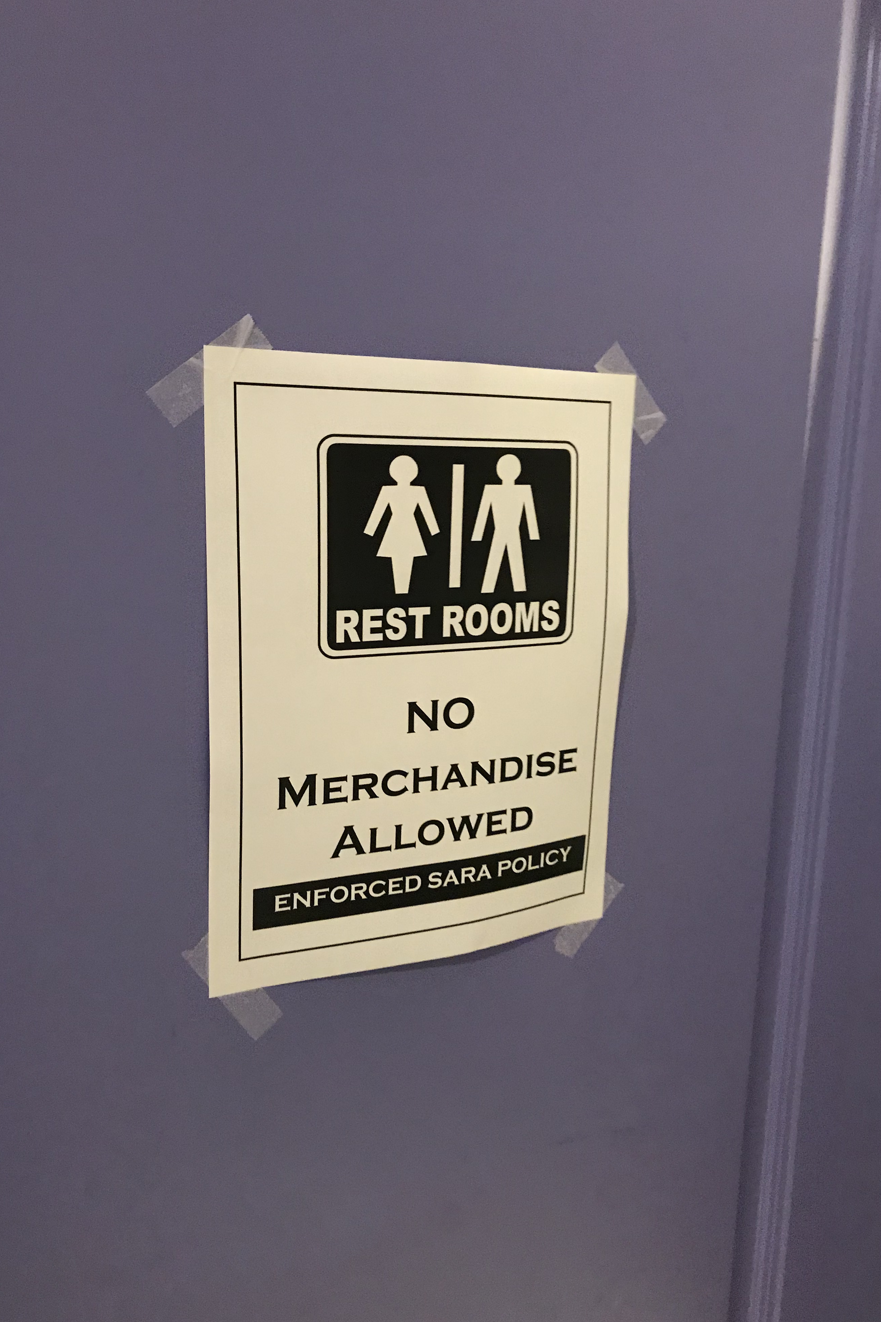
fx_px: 1101
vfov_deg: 61.9
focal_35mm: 30
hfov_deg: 43.6
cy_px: 676
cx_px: 422
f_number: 1.8
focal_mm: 3.99
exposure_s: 1/12
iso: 100
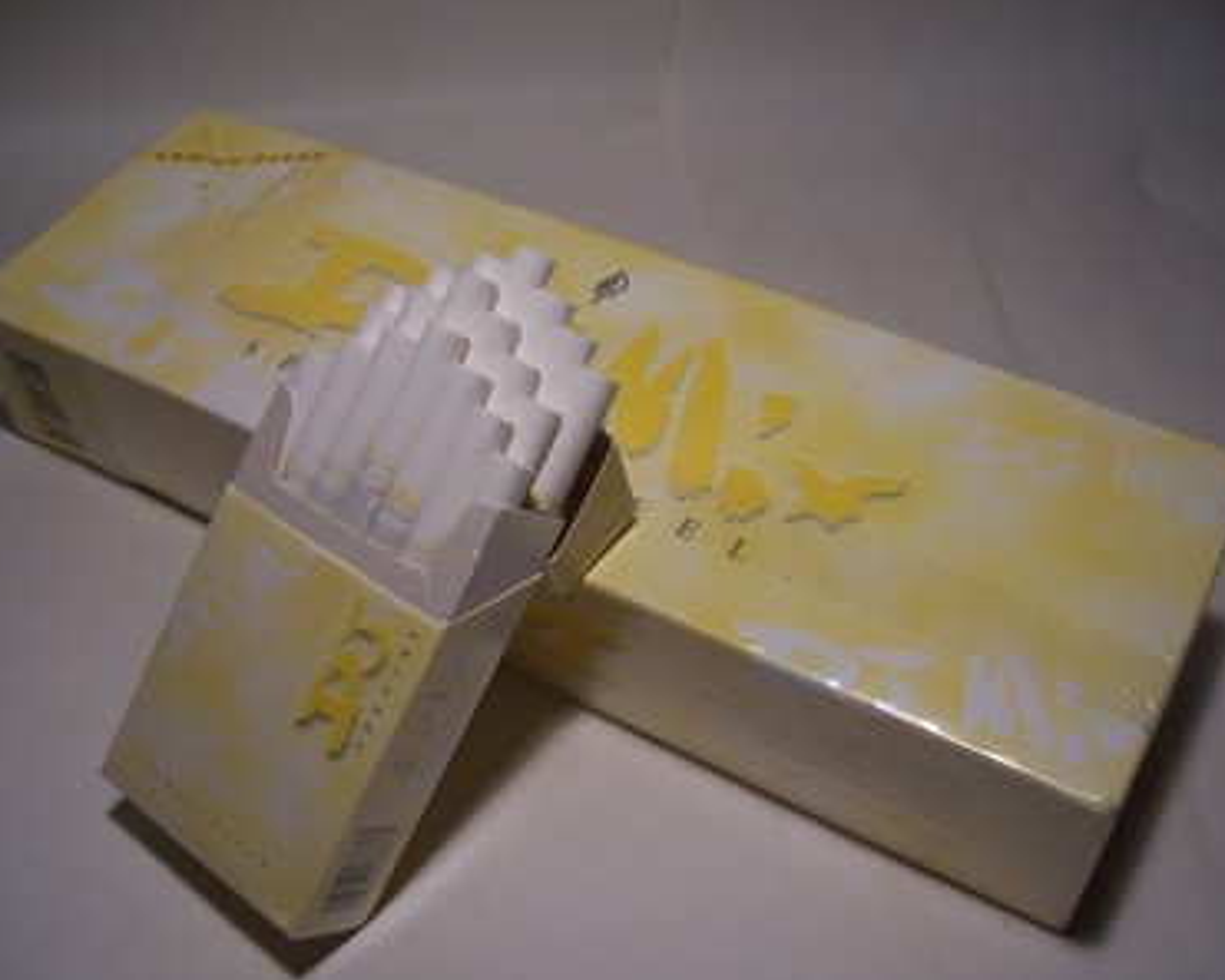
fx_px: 1378
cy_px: 490
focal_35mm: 38
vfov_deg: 39.2
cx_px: 606
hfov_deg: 47.9
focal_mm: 6
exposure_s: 1/125
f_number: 3
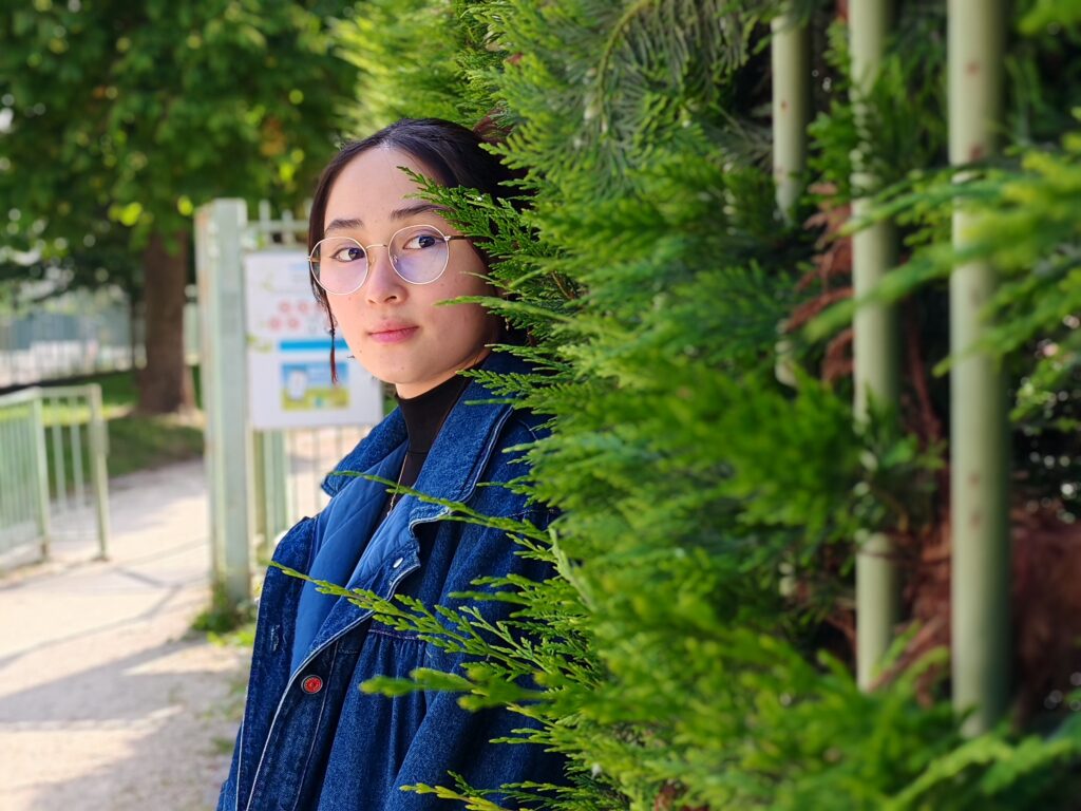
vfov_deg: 27.0
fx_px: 1686
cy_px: 406
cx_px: 540
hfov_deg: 35.5
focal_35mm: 54
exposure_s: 1/850
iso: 50
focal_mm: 5.52
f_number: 2.8
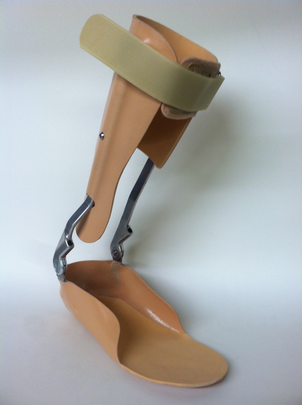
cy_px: 202
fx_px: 408
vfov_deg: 52.7
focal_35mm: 35
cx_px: 151
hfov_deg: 40.6
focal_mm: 3.85
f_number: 2.8
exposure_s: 1/20
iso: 80
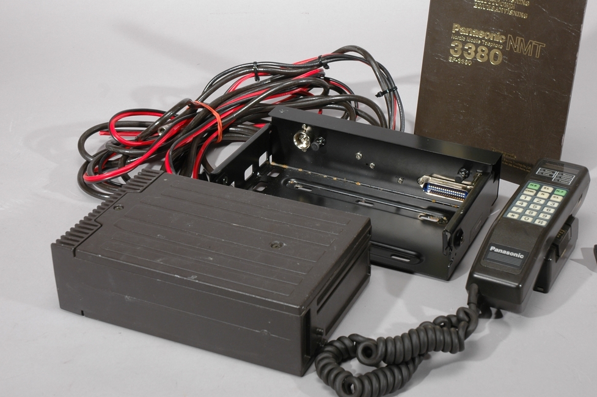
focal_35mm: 70
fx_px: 1160
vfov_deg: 19.4
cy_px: 175
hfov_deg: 28.9
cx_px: 321
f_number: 9
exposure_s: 1/6
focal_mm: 38
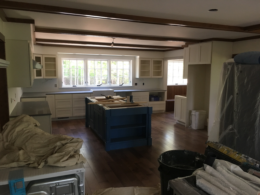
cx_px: 130
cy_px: 98
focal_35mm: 29
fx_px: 218
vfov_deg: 48.2
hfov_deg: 61.7
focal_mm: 4.15
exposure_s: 1/30
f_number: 2.2
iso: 100
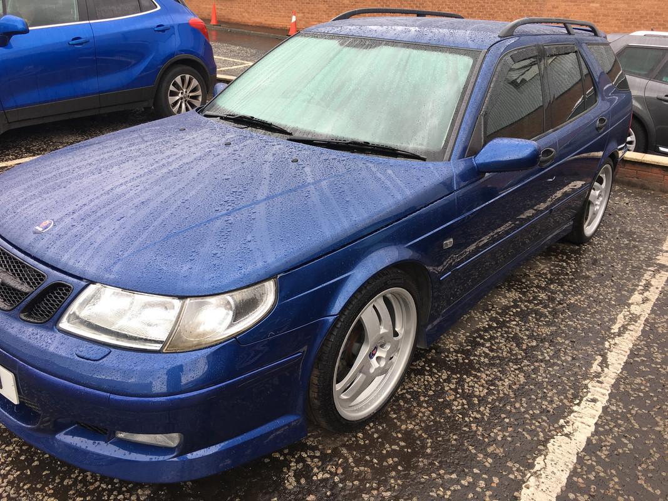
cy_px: 250
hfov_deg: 61.7
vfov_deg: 48.2
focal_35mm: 29
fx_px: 560
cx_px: 334
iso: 25
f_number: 2.2
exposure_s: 1/215
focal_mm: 4.15
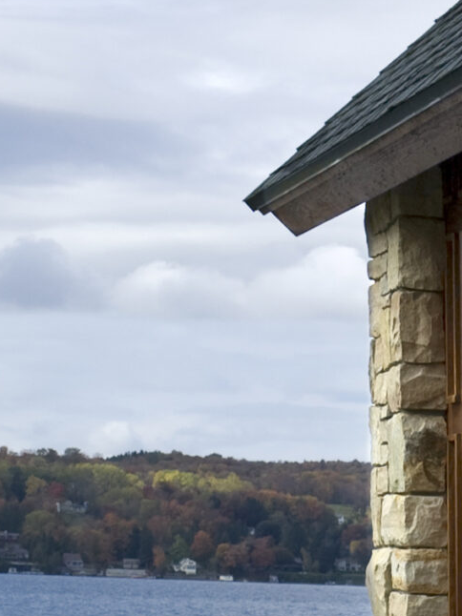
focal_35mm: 217
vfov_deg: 9.1
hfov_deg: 6.8
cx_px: 546
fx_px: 3864
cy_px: 510
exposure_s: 1/250
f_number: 8
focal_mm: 38
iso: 200
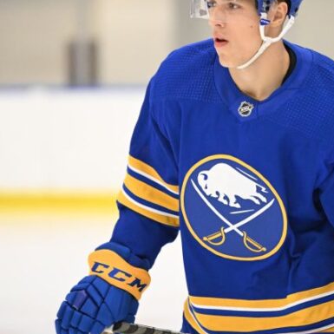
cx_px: 264
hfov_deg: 5.9
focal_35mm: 297
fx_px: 3242
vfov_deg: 5.9
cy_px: 138
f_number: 2.8
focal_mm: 175
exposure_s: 1/1600
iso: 8000
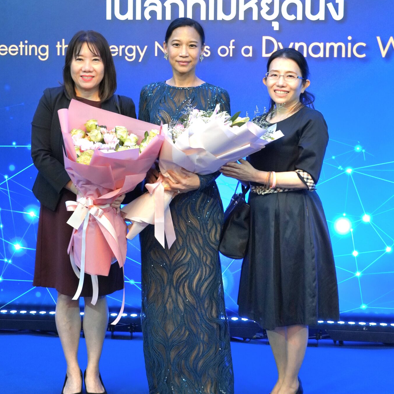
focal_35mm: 62
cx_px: 199
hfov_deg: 27.7
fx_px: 798
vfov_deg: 27.7
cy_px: 156
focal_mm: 32
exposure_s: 1/161
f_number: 4.5
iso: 1600
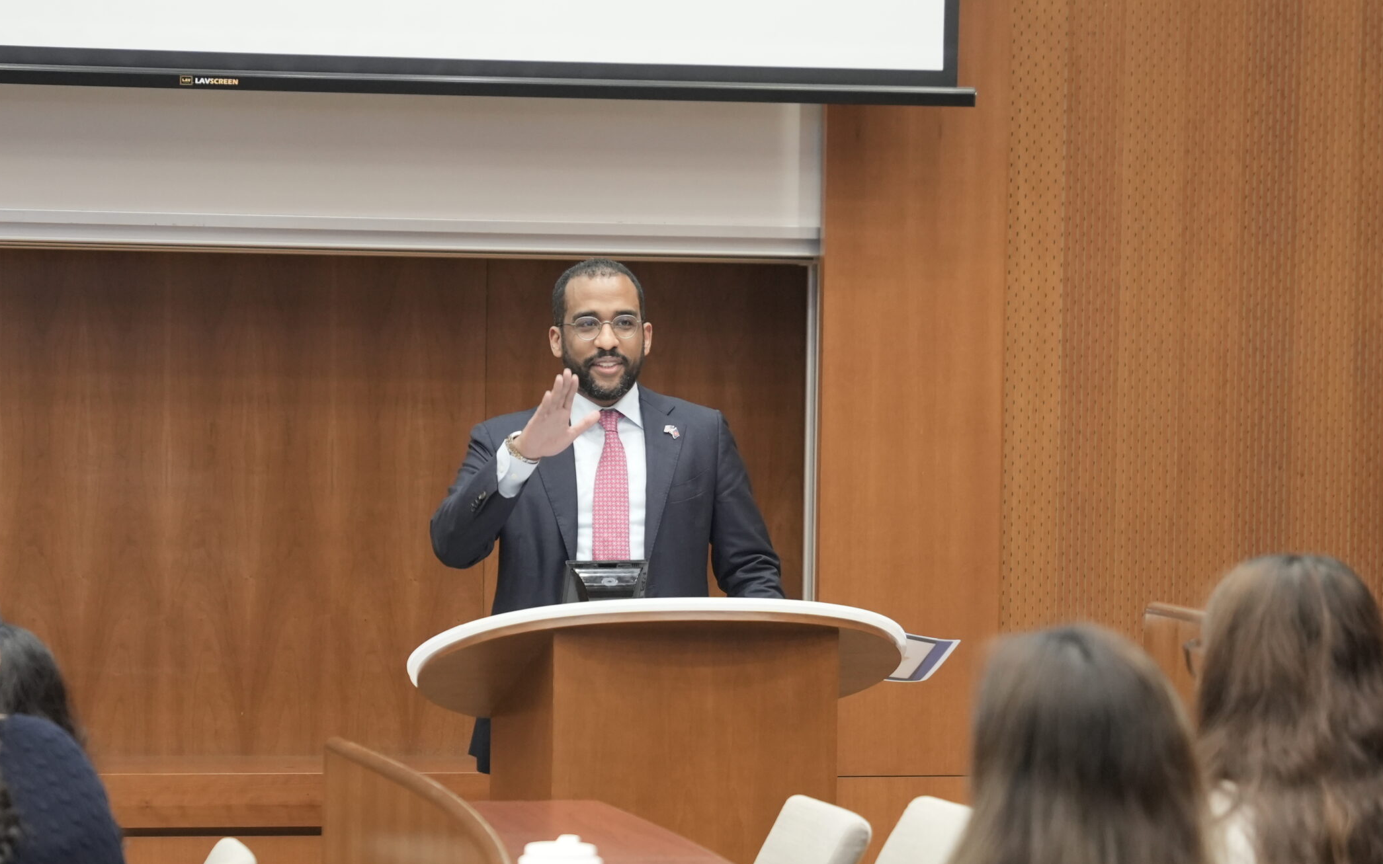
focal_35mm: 131
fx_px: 4938
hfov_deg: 15.9
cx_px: 637
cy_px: 532
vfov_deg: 10.0
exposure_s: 1/160
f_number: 2.8
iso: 1600
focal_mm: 70
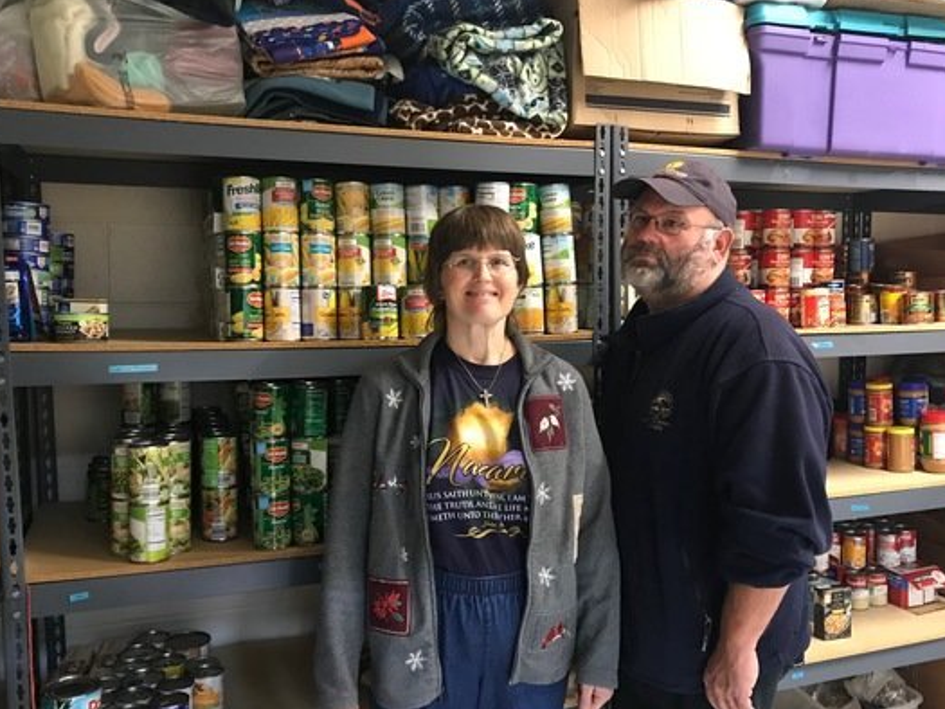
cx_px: 499
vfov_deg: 44.2
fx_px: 874
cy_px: 367
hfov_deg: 56.8
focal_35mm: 32
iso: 100
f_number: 1.8
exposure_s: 1/7
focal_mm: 3.99
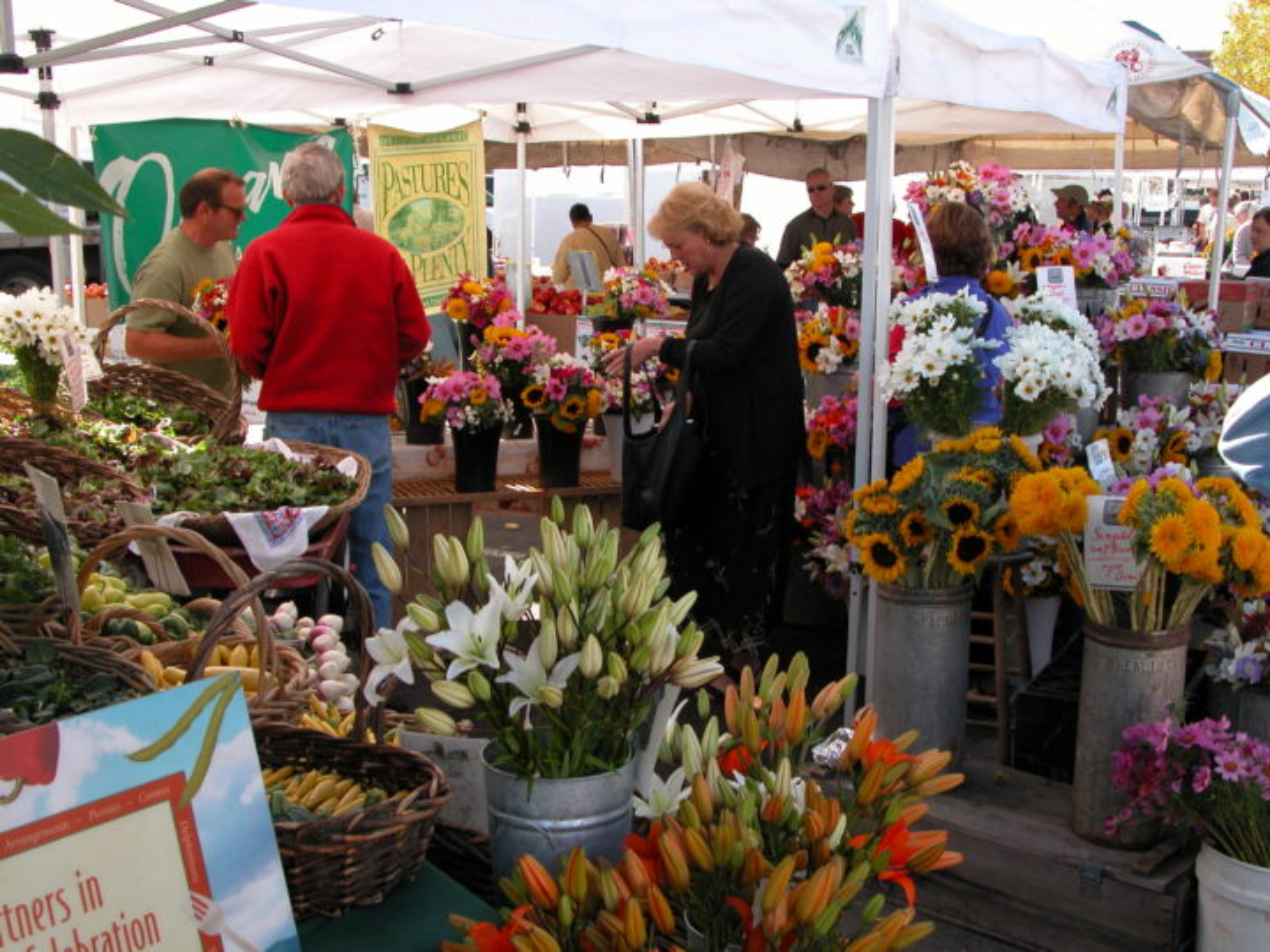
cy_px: 476
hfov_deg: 45.8
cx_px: 635
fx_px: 1504
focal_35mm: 41
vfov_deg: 35.1
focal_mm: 10.7
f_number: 4.6
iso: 100
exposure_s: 1/131
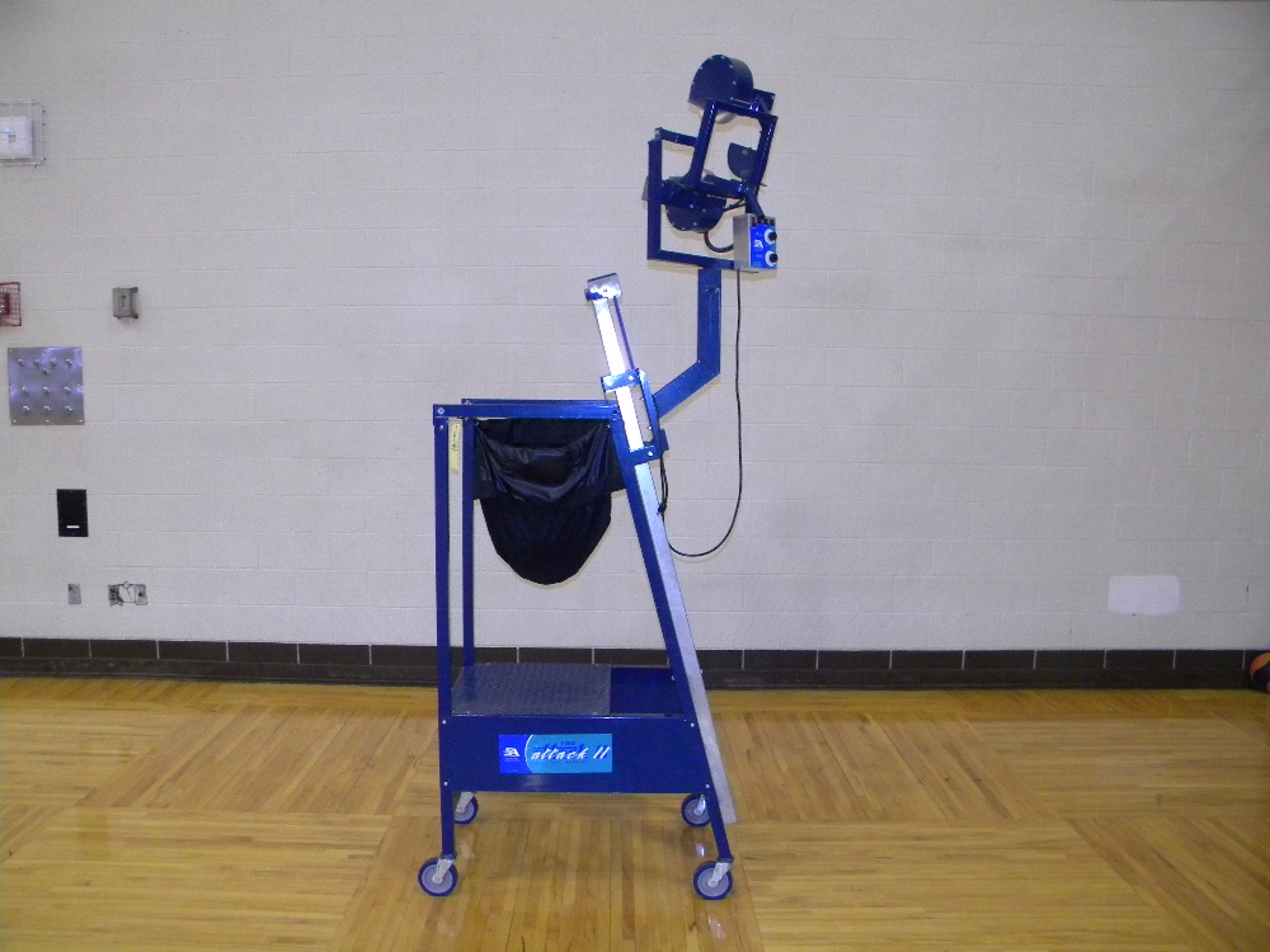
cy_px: 476
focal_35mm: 28
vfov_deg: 49.7
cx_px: 635
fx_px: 1027
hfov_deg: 63.4
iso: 400
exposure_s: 1/26
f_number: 3.5
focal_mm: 5
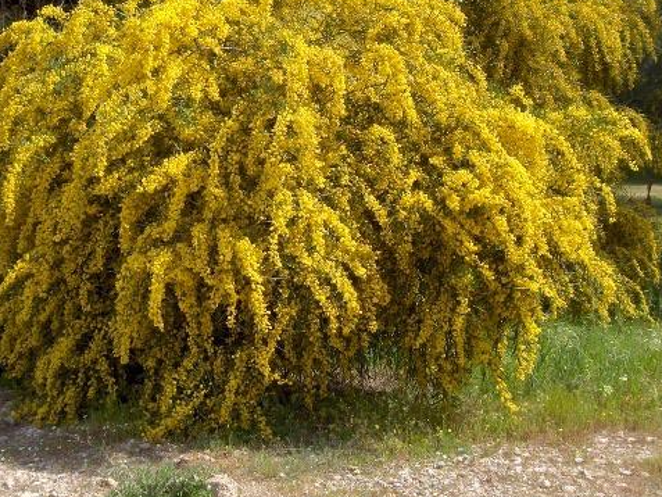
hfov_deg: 32.7
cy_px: 201
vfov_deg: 24.8
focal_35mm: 59
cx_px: 332
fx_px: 1129
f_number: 5
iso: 100
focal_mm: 9
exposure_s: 1/365
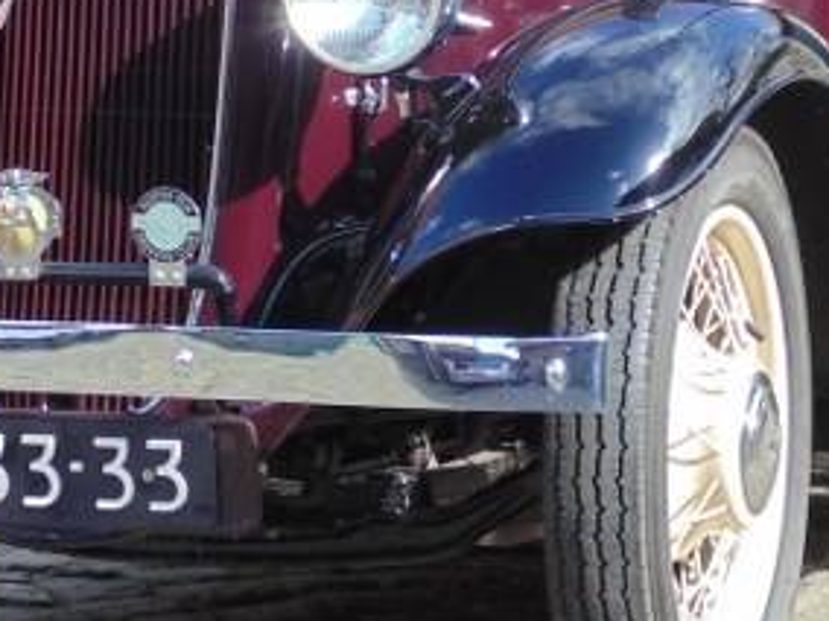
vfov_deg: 8.1
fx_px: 4383
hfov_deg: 10.8
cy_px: 111
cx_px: 473
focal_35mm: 183
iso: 80
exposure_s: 1/160
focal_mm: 11.7
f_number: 4.1
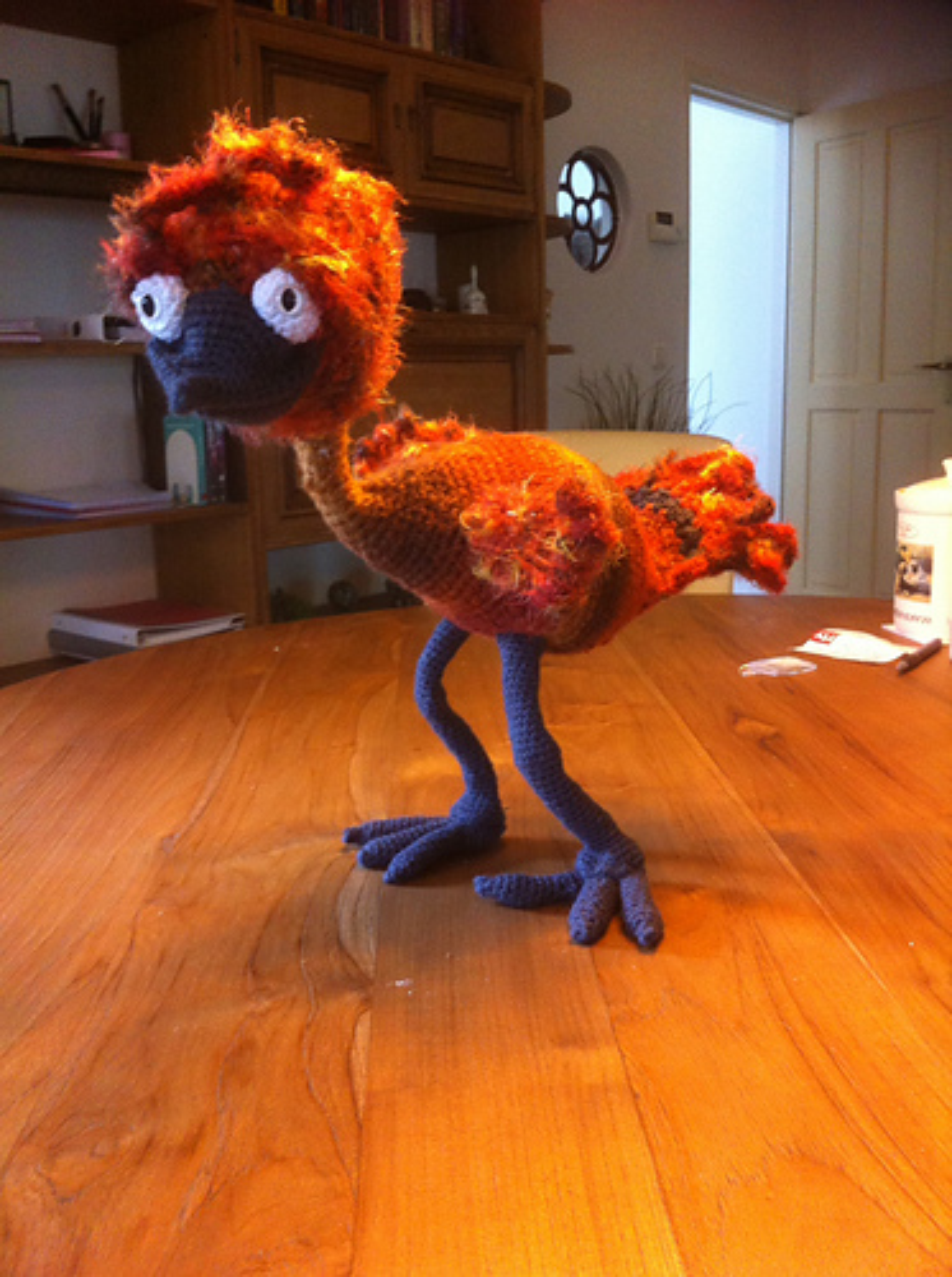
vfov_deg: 52.7
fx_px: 1288
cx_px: 476
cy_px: 638
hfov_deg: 40.6
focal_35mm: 35
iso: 250
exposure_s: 1/15
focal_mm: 3.85
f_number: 2.8
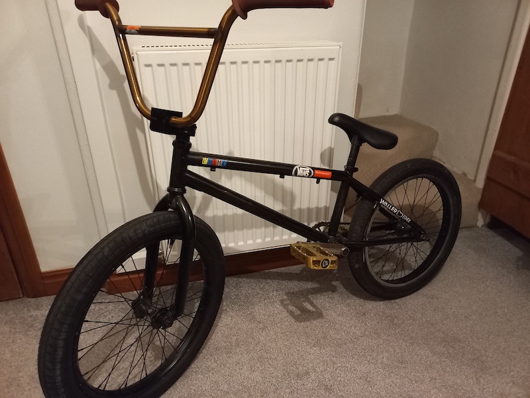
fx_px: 383
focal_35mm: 25
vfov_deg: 54.9
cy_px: 199
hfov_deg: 69.4
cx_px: 265
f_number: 1.8
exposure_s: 1/25
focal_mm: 4.6
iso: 1250
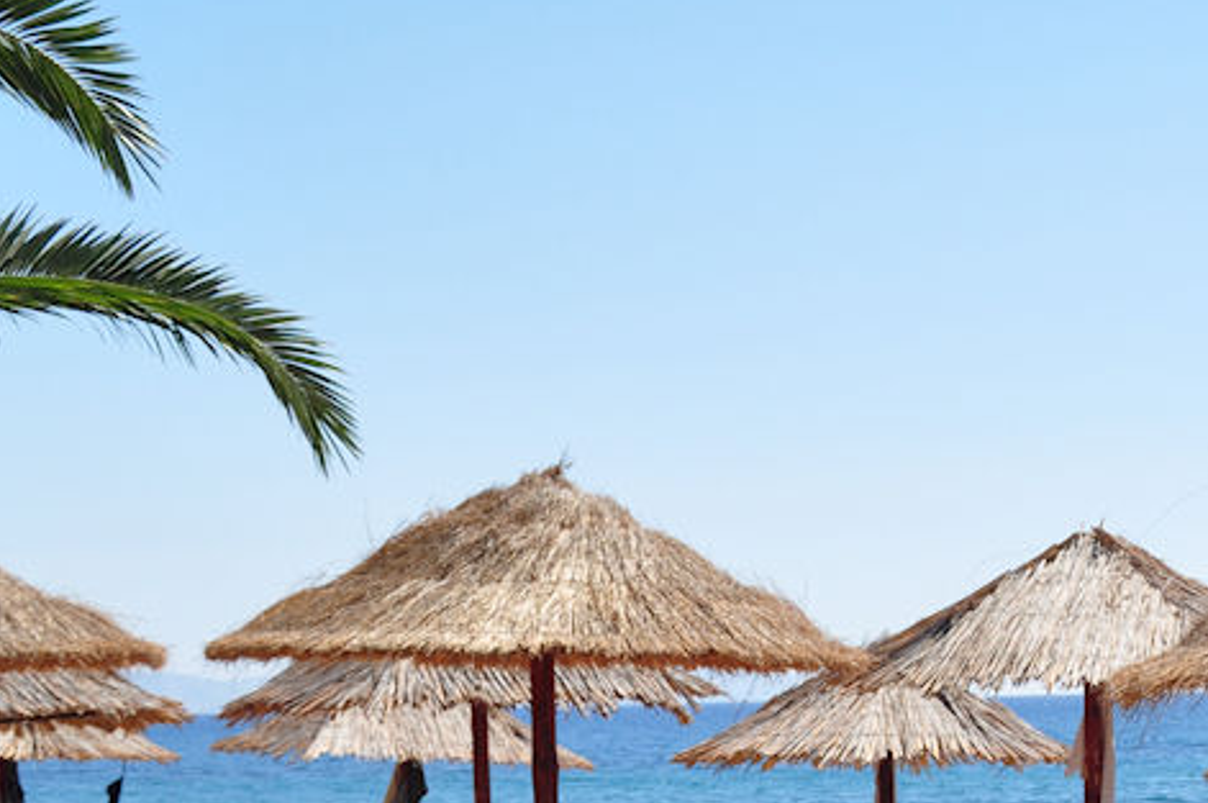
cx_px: 1372
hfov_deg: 18.3
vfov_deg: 12.7
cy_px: 740
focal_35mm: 107
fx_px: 3587
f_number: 9
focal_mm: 28
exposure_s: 1/500
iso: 200
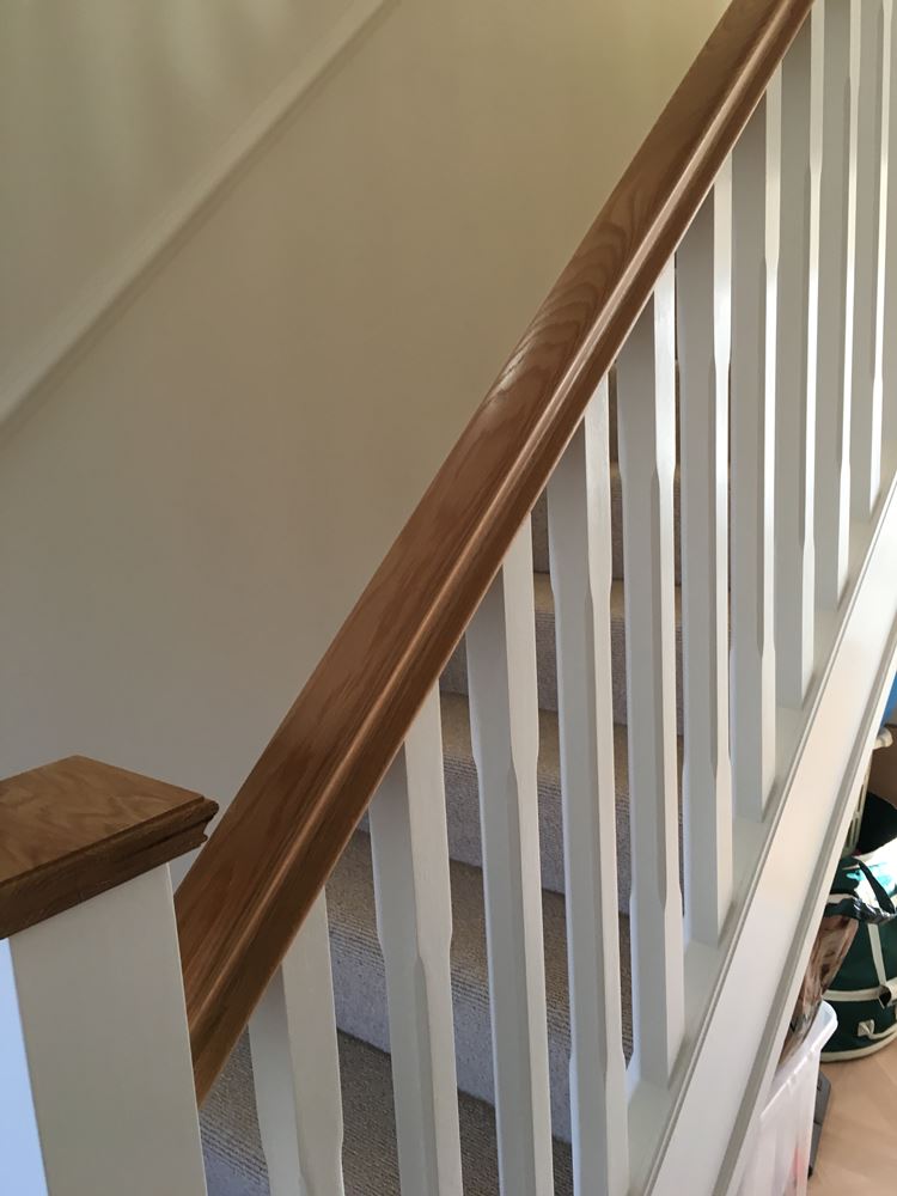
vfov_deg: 61.7
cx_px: 448
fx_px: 1002
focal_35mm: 29
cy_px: 598
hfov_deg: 48.2
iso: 64
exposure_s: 1/33
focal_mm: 4.15
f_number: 2.2
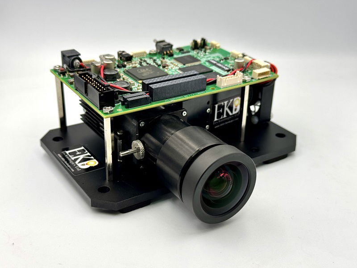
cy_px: 134
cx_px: 178
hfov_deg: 39.7
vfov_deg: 30.3
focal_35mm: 48
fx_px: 495
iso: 64
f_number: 1.78
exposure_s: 1/179
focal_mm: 6.76
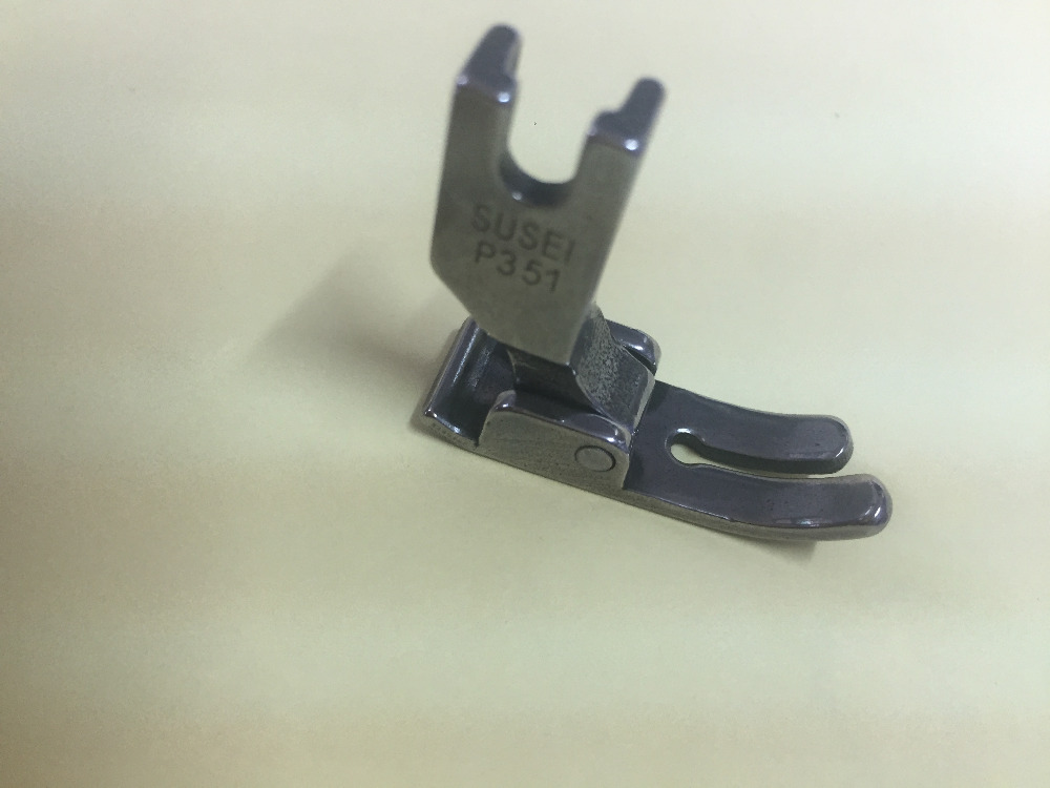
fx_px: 880
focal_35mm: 29
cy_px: 394
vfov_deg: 48.2
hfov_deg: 61.7
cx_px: 525
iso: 100
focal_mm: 4.15
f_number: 2.2
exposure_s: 1/30
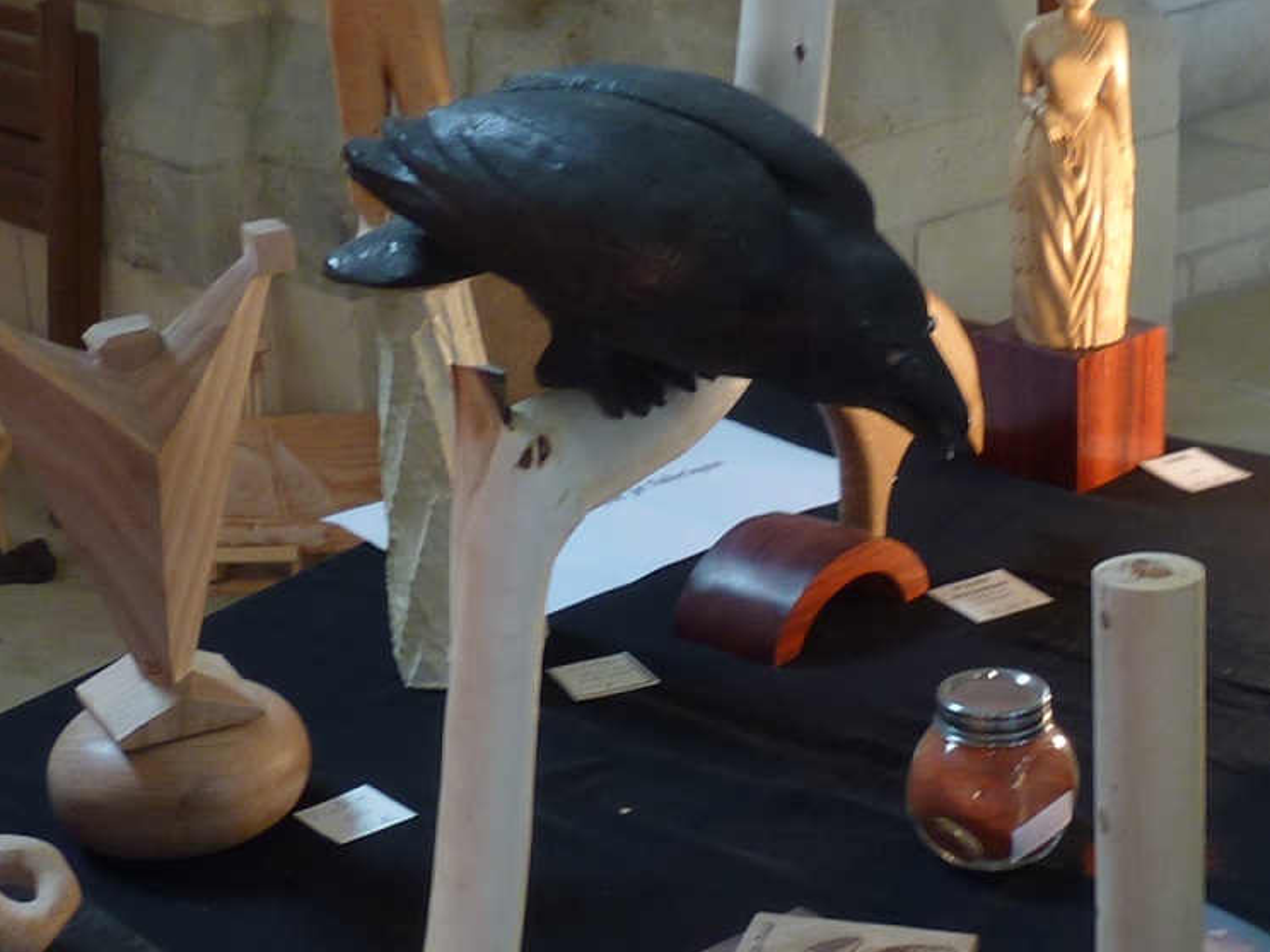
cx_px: 722
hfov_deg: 26.3
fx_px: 2715
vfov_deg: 19.9
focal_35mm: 74
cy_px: 543
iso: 80
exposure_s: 1/8
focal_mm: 4.1
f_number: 3.3
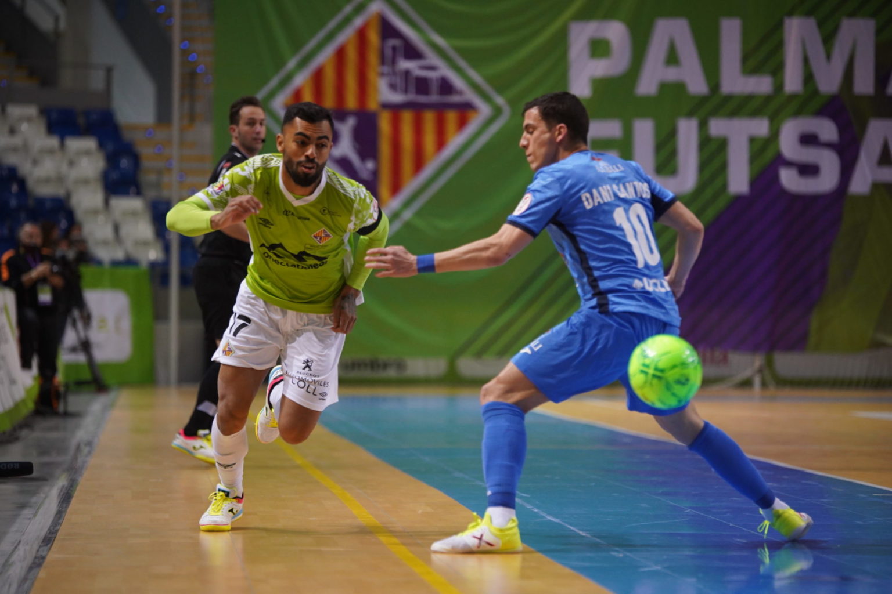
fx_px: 3642
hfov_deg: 14.0
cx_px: 446
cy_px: 297
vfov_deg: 9.3
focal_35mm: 147
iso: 3200
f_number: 2.8
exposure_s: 1/1000
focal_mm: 147
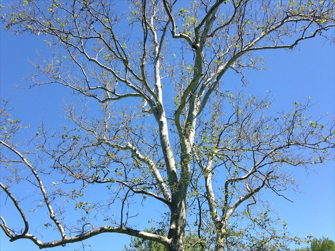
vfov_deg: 42.9
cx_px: 168
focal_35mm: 33
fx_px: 319
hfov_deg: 55.4
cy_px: 126
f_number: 2.4
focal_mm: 4.12
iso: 50
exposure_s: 1/951
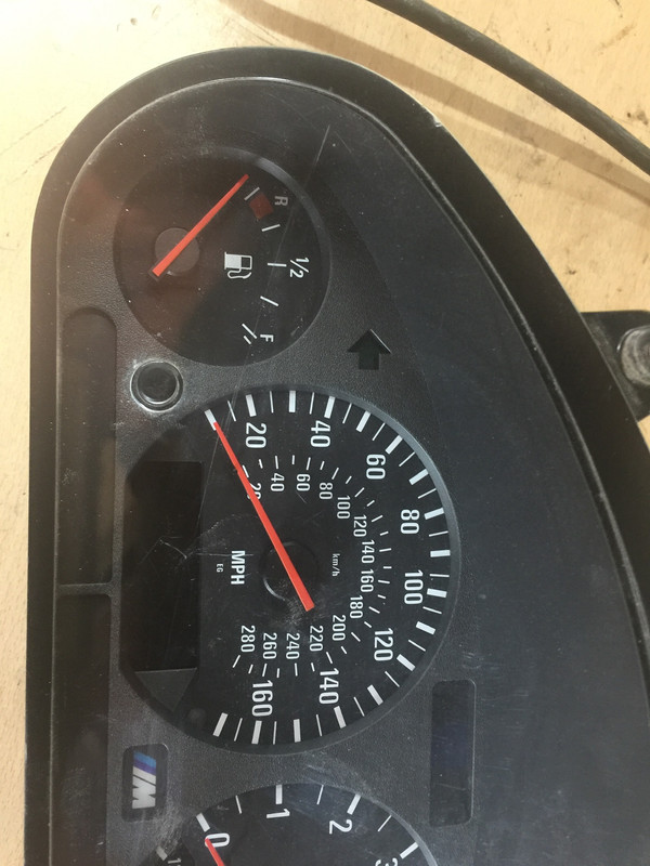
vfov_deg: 61.7
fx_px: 726
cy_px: 433
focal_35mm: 29
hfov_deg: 48.2
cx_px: 325
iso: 100
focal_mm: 4.15
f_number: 2.2
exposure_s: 1/17
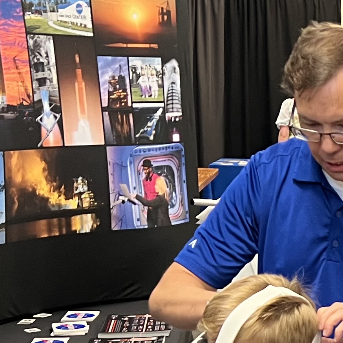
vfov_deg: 16.2
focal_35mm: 106
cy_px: 313
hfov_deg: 14.7
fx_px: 1188
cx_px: 591
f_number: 1.5
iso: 160
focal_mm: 5.7
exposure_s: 1/60
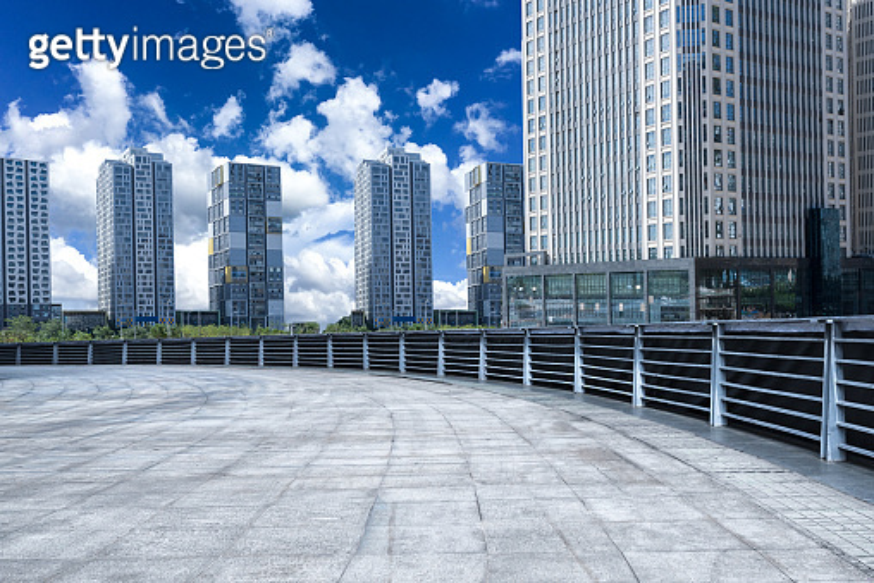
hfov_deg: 54.4
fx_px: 850
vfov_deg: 37.9
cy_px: 292
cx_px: 437
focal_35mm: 35
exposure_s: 1/160
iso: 200
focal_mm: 35
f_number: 16
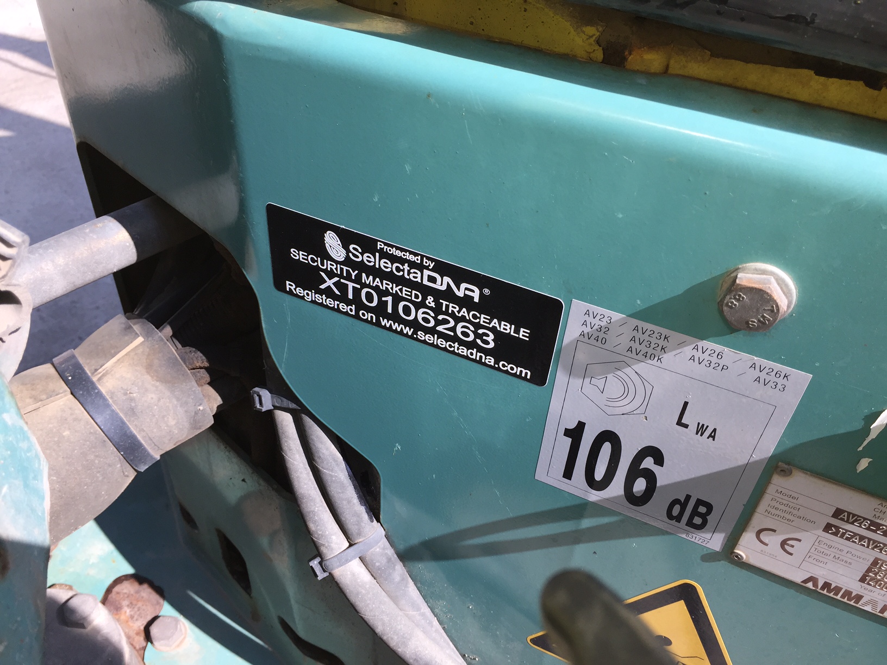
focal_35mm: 29
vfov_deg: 48.2
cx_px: 444
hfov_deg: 61.7
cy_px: 332
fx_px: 743
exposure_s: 1/964
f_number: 2.2
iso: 32
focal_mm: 4.15
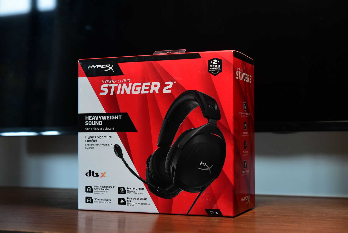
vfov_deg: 22.6
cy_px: 116
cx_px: 174
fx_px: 580
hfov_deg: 33.4
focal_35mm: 60
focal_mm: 60
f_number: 5.6
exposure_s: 1/100
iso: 1600
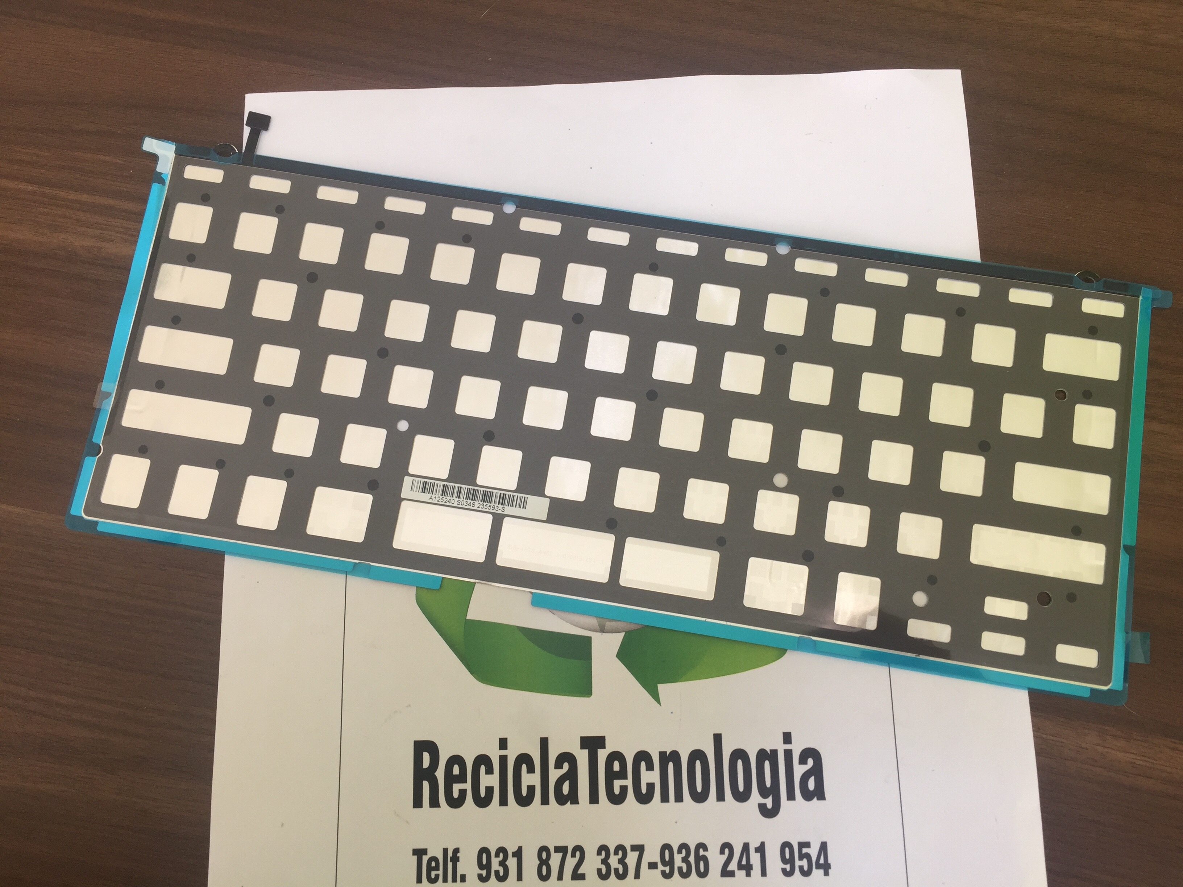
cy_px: 444
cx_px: 592
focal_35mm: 29
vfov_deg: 48.2
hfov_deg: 61.7
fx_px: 991
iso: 32
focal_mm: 4.15
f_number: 2.2
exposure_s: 1/50
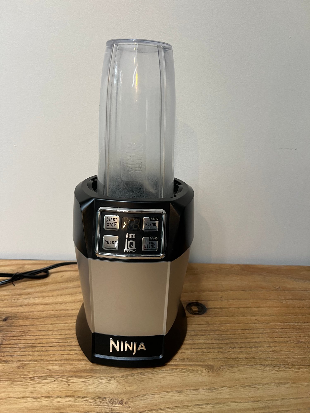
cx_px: 155
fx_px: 310
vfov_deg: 67.3
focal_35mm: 26
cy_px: 206
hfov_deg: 53.1
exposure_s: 1/60
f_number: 1.5
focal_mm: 5.7
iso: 100
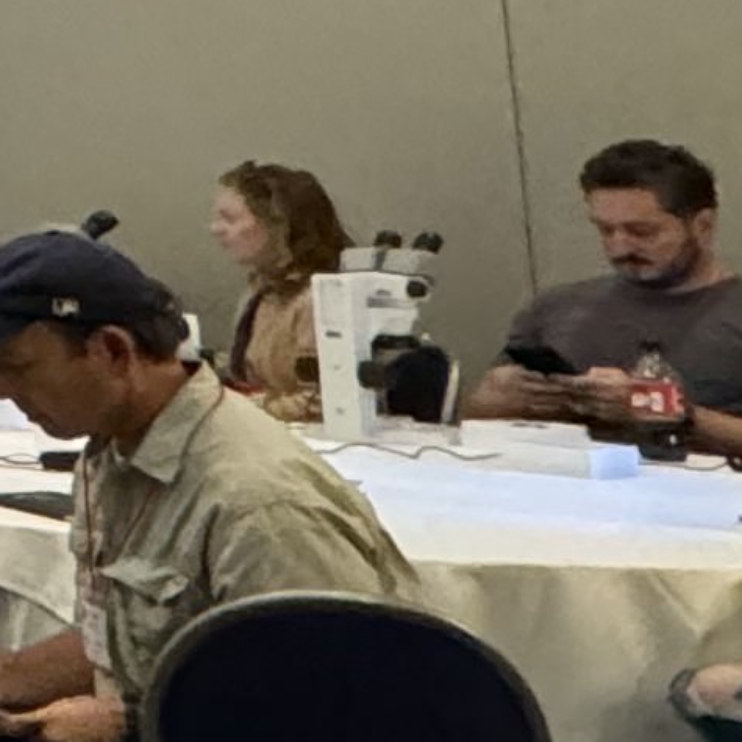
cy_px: -158
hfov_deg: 9.4
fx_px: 2546
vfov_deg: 15.9
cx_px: -1878
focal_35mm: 105
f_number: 2.2
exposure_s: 1/60
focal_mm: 2.22
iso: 400
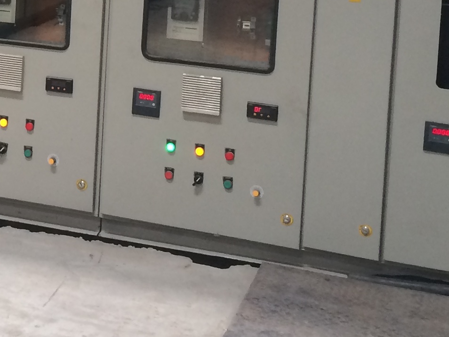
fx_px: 1284
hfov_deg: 18.5
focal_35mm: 99
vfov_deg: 14.4
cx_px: -127
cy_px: -72
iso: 64
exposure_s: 1/30
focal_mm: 4.15
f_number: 2.2
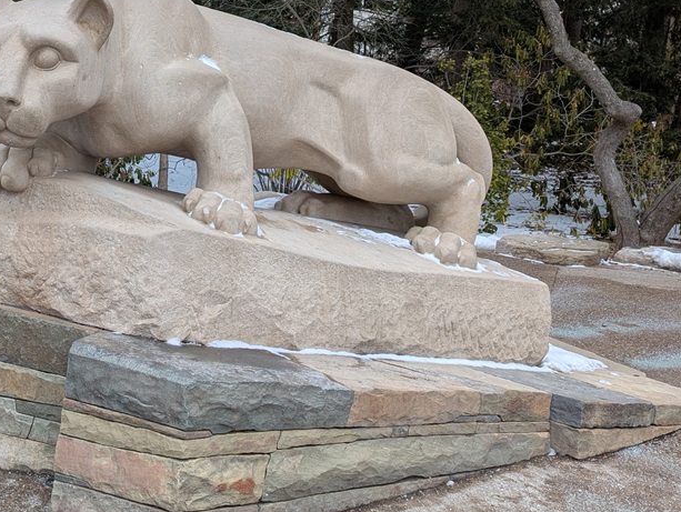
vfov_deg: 30.6
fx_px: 926
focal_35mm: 47
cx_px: 106
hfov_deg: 38.4
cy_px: 153
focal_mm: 6.81
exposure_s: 1/464
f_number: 1.85
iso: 41
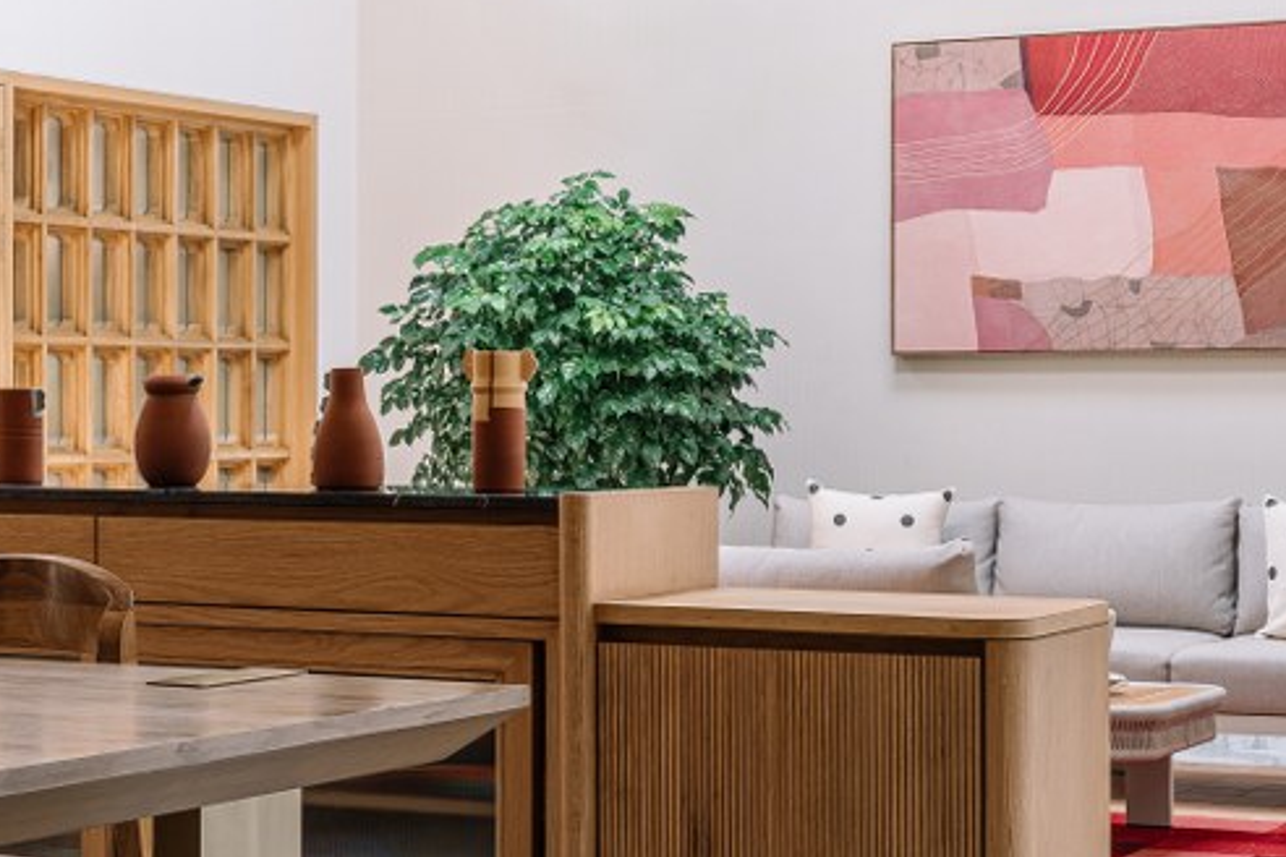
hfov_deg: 22.2
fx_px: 3250
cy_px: 451
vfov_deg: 15.0
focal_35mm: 91
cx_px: 335
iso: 100
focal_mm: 35
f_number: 10
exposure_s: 1/1.25
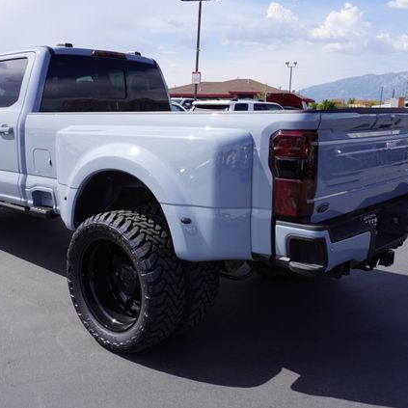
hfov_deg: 45.0
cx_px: 160
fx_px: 489
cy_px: 204
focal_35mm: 37
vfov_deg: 45.3
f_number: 8
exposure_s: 1/250
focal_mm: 19
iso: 100
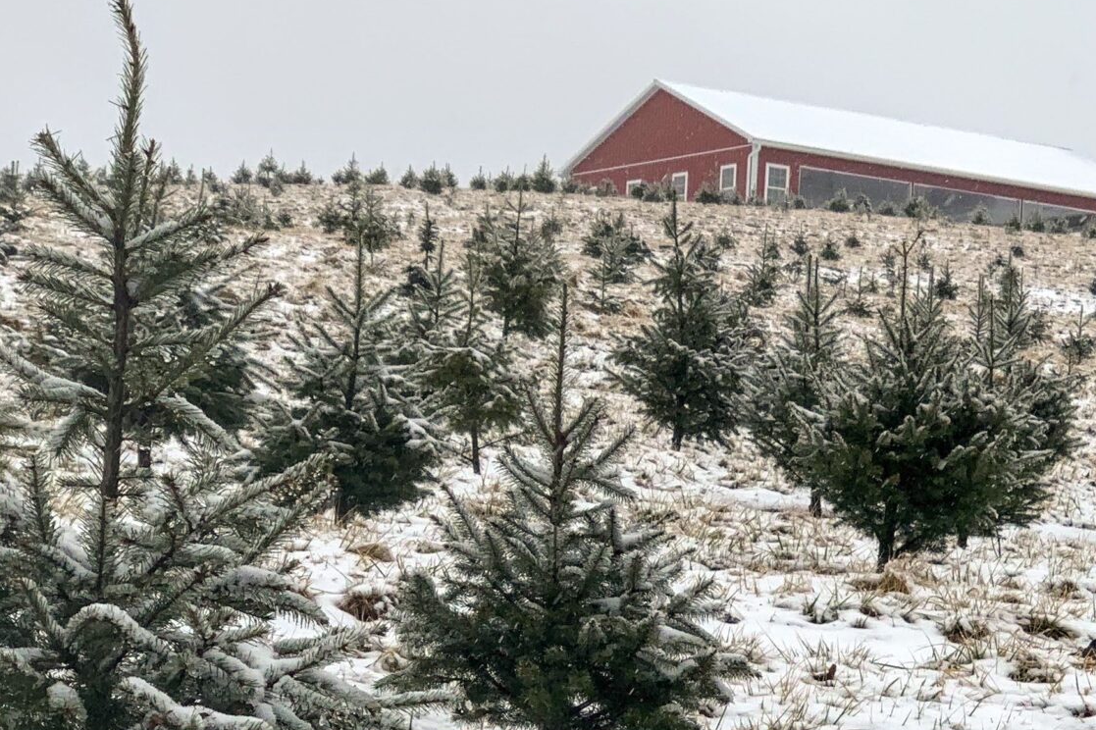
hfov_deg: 16.4
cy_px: 566
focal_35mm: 124
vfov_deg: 11.0
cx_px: 924
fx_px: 3774
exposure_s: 1/417
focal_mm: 6
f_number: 2.4
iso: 16
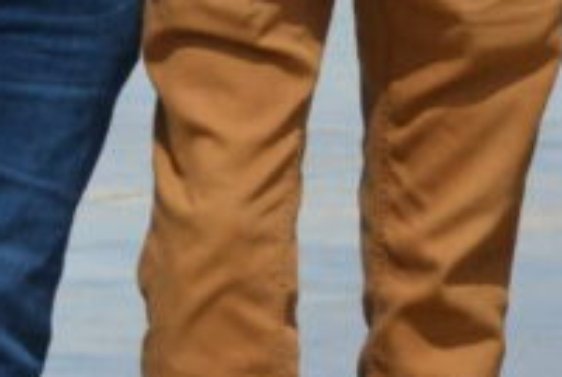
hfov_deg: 3.6
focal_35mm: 573
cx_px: 590
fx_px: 8966
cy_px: -391
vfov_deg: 2.4
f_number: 10
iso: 100
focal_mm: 55
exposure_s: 1/400
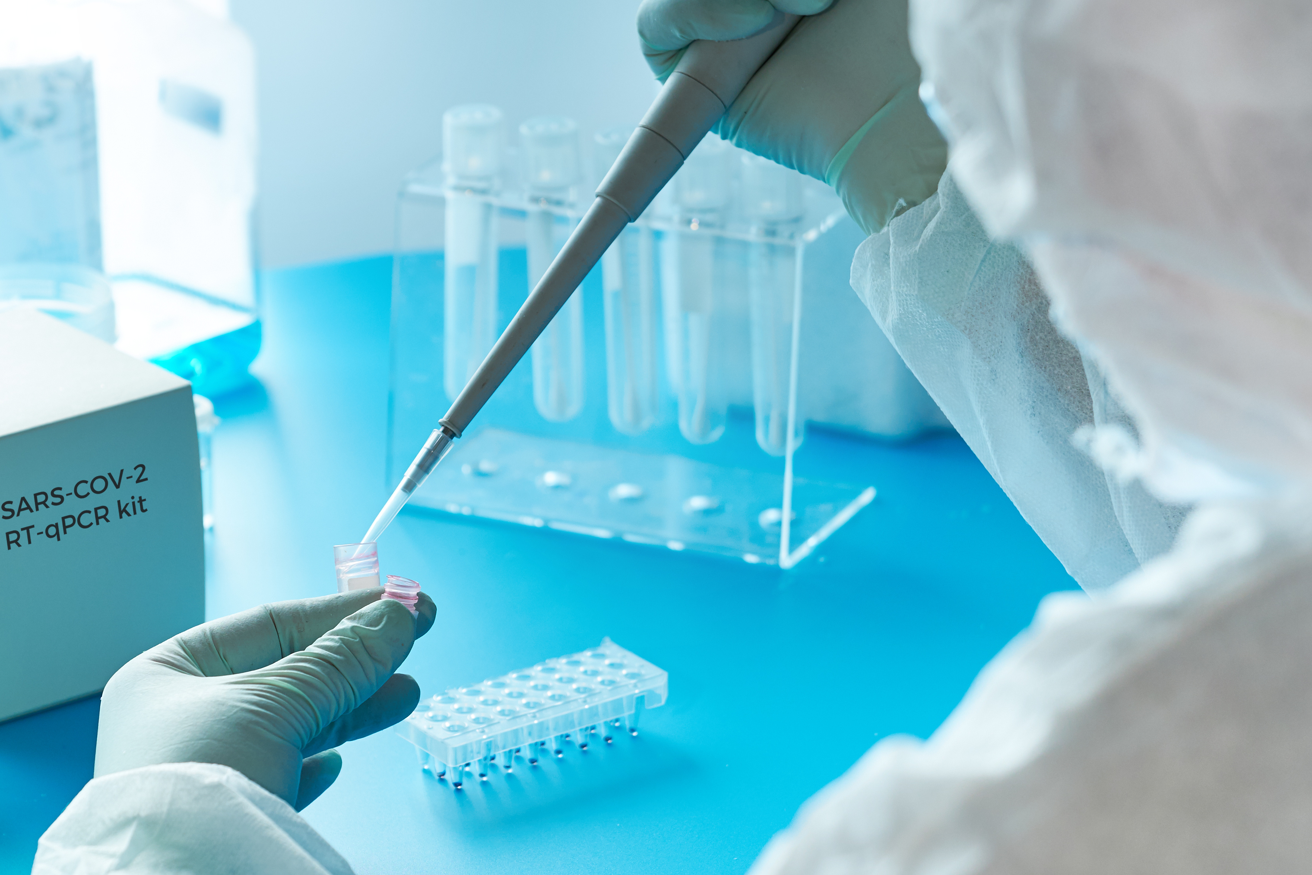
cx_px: 459
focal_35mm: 165
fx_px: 6013
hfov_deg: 12.4
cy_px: 535
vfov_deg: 8.3
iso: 200
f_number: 4.5
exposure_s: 1/320
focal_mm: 80
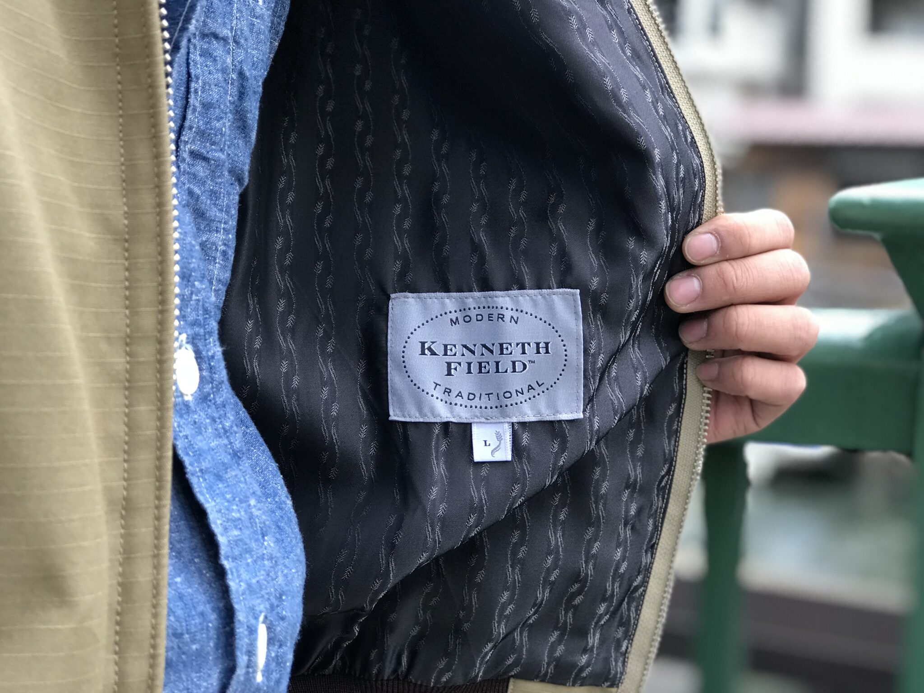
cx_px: 462
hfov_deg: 33.8
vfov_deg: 25.7
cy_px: 346
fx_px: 1521
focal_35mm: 57
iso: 40
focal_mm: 6.6
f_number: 2.8
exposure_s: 1/60
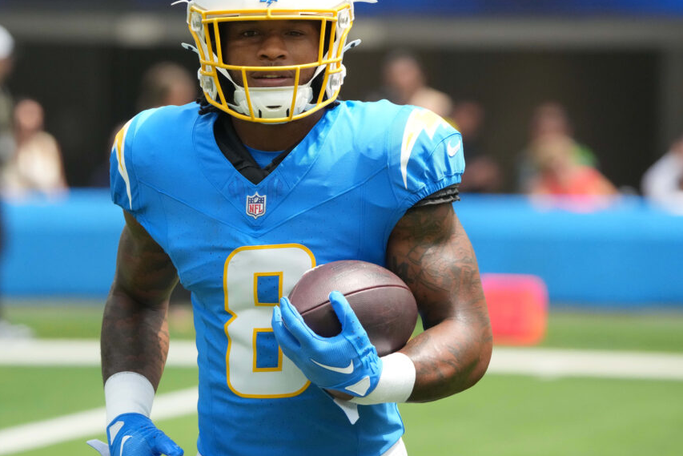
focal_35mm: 480
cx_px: 274
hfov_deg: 4.3
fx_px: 9108
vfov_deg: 2.9
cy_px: 186
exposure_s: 1/2000
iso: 5000
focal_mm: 400
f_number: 8
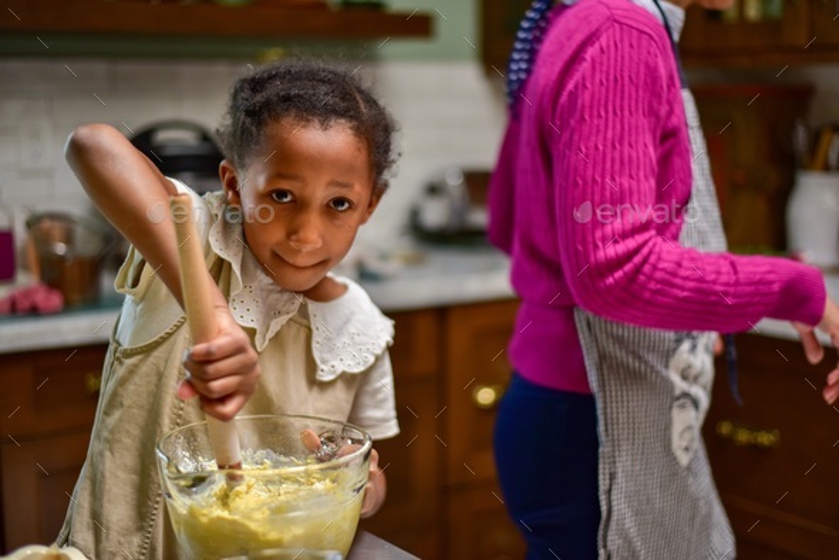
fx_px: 1166
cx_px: 420
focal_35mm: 50
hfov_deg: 39.6
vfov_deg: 27.0
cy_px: 280
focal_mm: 50
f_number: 1.8
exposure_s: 1/250
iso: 400
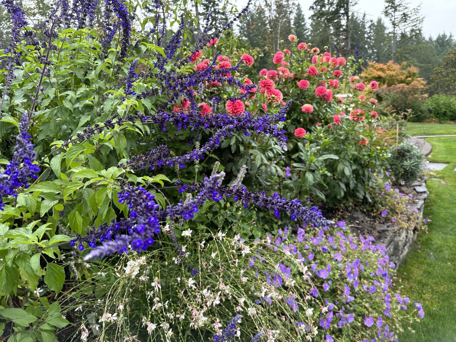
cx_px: 228
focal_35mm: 24
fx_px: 316
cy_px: 171
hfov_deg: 71.6
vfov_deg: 56.8
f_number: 1.78
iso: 80
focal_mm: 6.86
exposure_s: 1/265
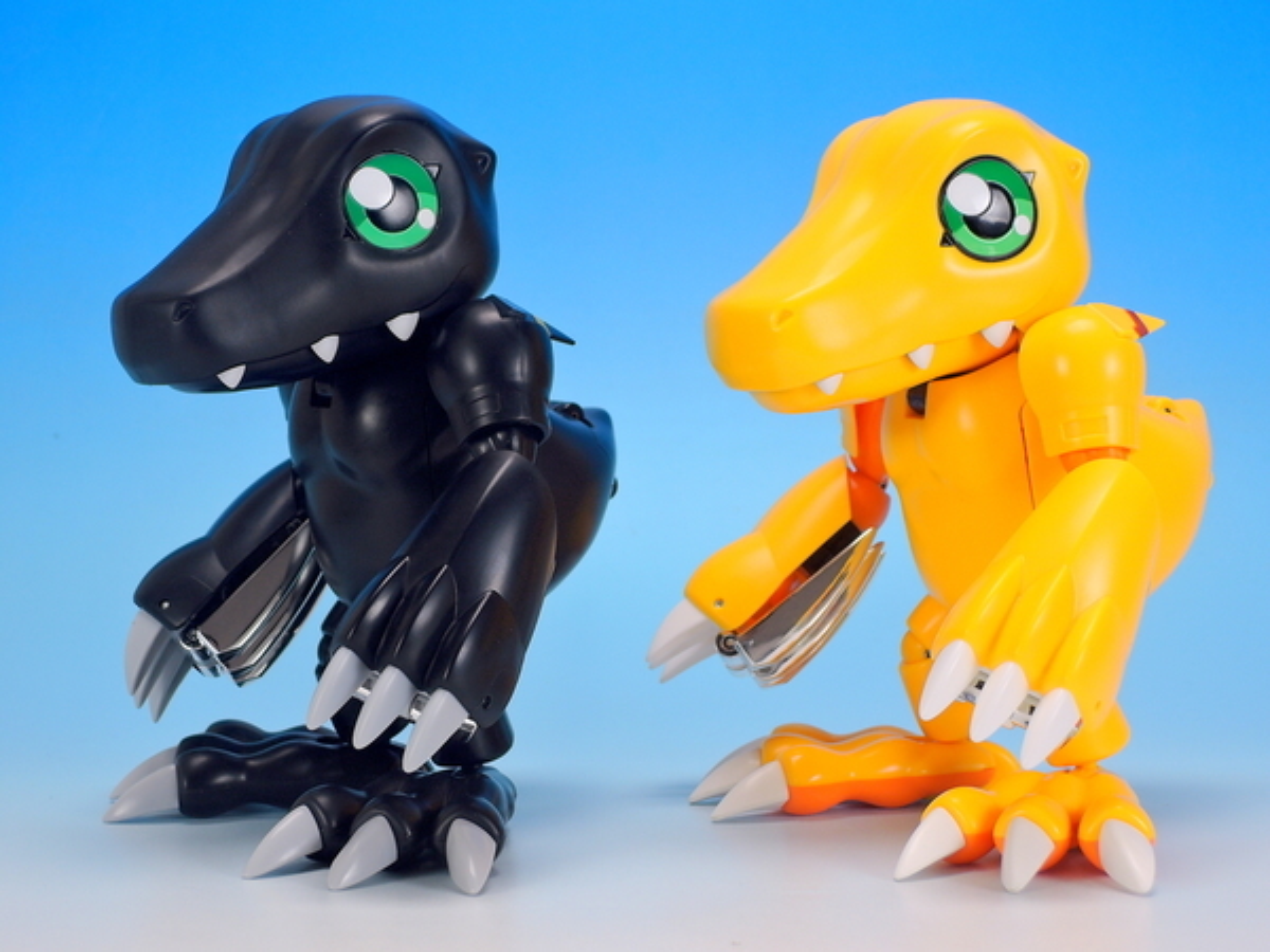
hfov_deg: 26.0
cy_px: 476
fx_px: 2752
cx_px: 635
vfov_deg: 19.6
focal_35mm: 75
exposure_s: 1/3
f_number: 5.2
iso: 80
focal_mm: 16
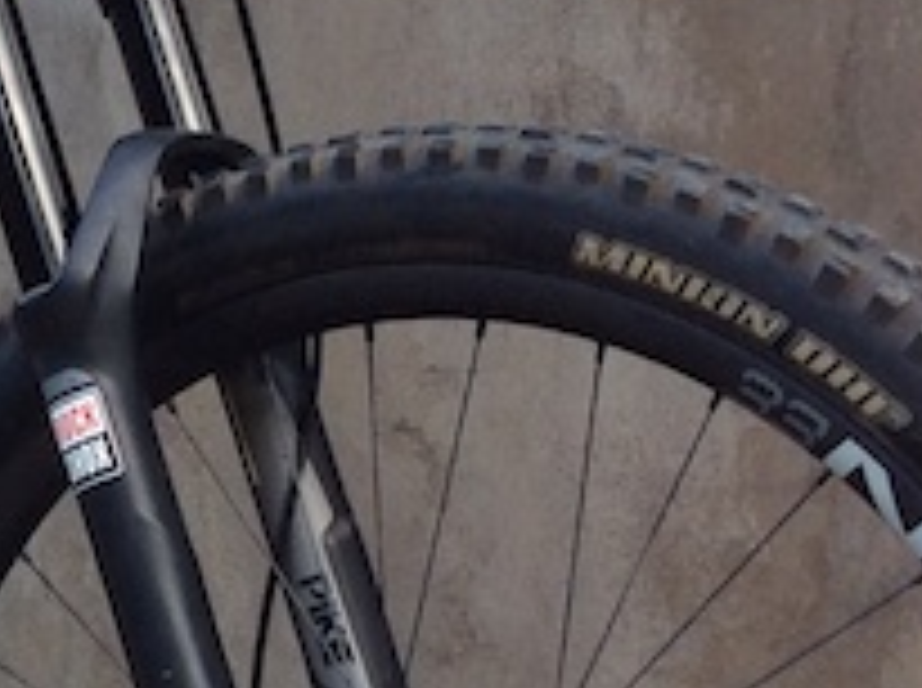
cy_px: 486
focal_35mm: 125
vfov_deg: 11.8
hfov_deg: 15.2
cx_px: -180
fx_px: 3324
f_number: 2.4
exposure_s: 1/120
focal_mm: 3.3
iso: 32
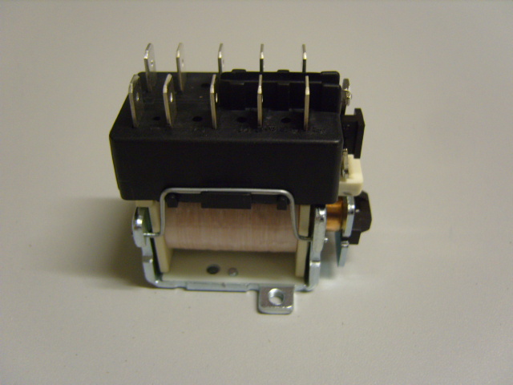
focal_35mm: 35
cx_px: 256
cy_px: 192
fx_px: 519
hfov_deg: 52.6
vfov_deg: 40.7
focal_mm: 7.4
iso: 200
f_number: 2.8
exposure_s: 1/20
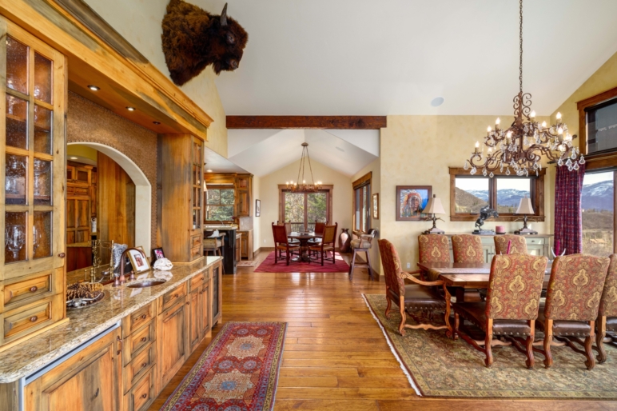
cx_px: 308
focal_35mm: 16
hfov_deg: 95.0
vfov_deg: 72.0
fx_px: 283
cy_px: 206
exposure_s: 1/60
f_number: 9
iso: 500
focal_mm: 16.5
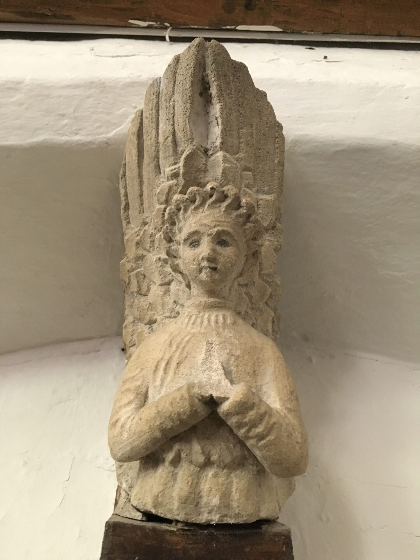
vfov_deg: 61.7
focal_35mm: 29
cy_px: 280
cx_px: 210
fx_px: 469
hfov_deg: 48.2
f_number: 2.2
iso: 500
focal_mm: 4.15
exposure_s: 1/17
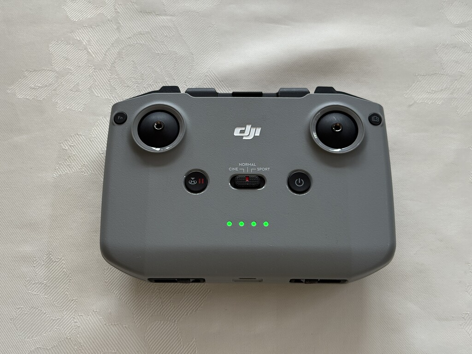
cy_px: 177
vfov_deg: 30.3
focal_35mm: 48
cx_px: 236
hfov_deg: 39.7
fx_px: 654
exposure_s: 1/188
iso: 100
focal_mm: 6.76
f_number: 1.78
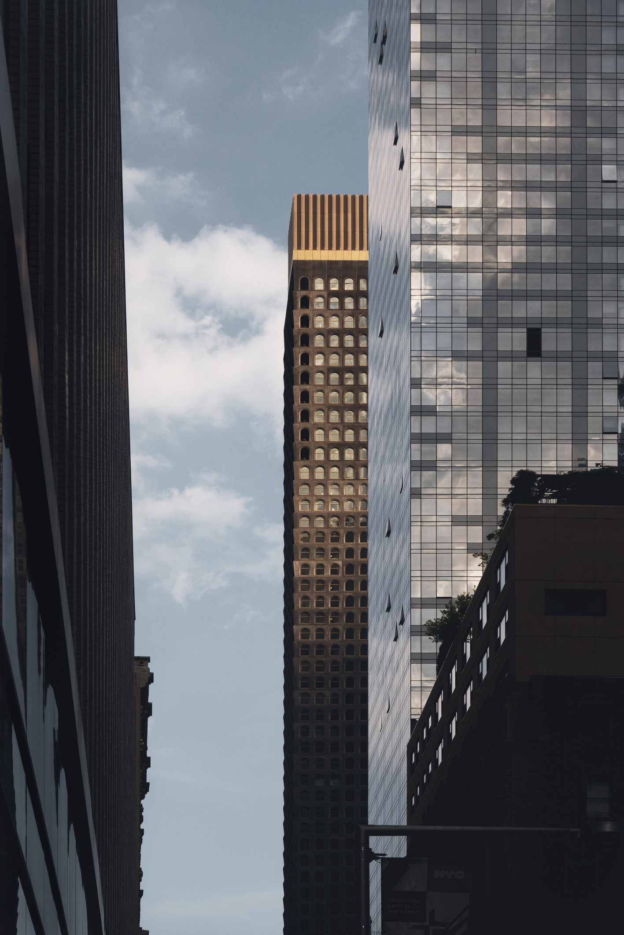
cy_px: 468
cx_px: 312
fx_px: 1820
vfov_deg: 28.8
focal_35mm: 70
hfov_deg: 19.5
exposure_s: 1/400
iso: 250
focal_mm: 25.7
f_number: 6.3
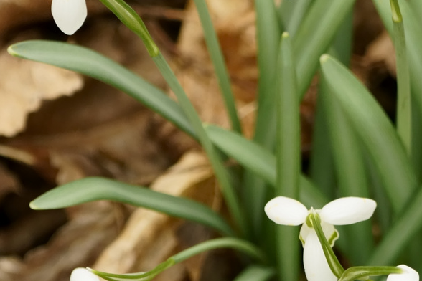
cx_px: 370
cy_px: 178
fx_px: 4524
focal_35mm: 386
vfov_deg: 3.6
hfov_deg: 5.3
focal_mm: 140
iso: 1600
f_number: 8
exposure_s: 1/160
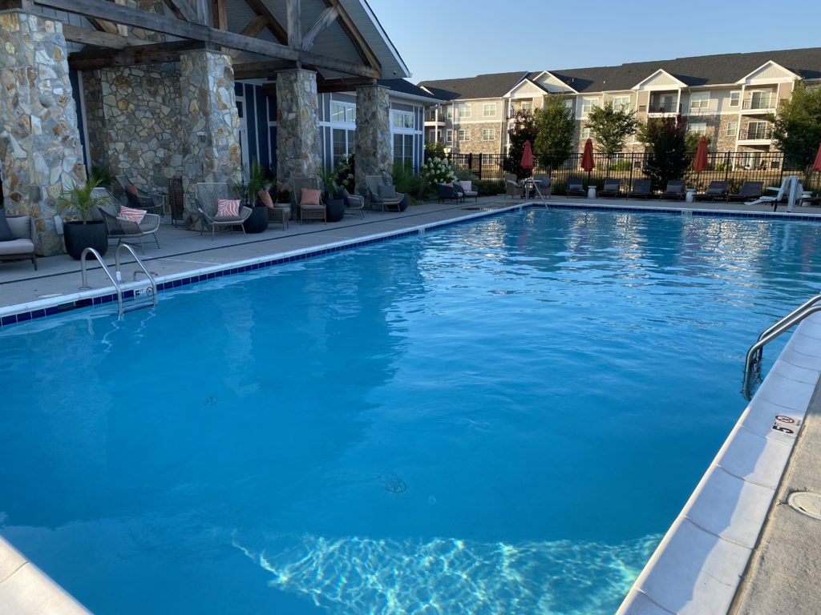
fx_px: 617
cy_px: 308
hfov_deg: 67.3
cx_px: 410
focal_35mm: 26
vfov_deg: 53.1
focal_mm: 4.25
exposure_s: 1/752
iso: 32
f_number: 1.8
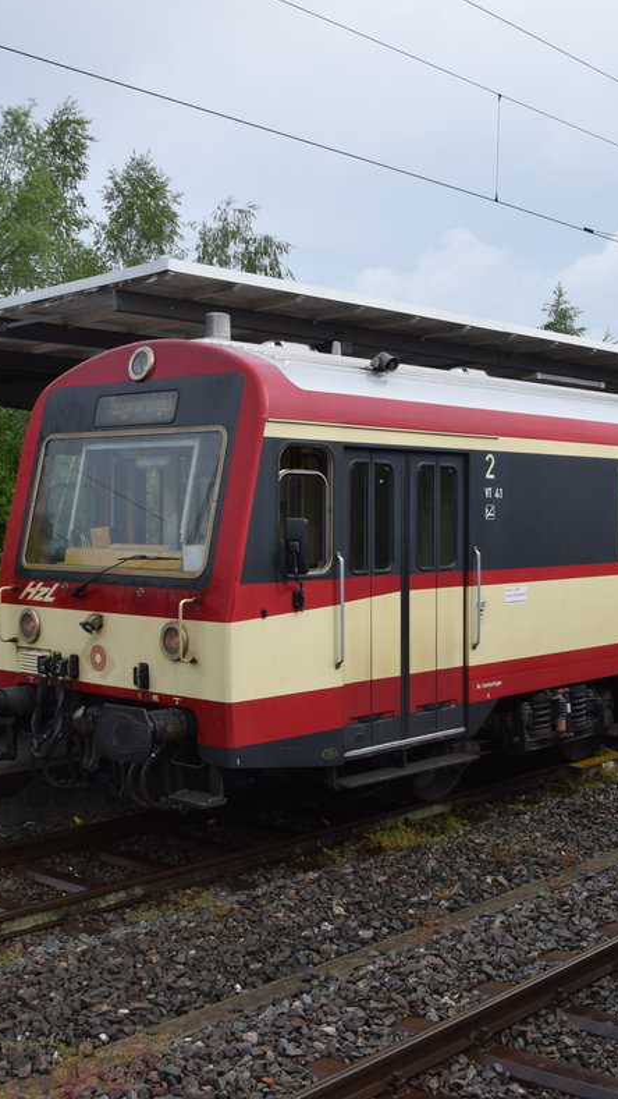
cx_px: 592
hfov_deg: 26.5
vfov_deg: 47.4
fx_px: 1252
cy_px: 543
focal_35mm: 43
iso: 200
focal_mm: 18
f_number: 8
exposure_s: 1/320
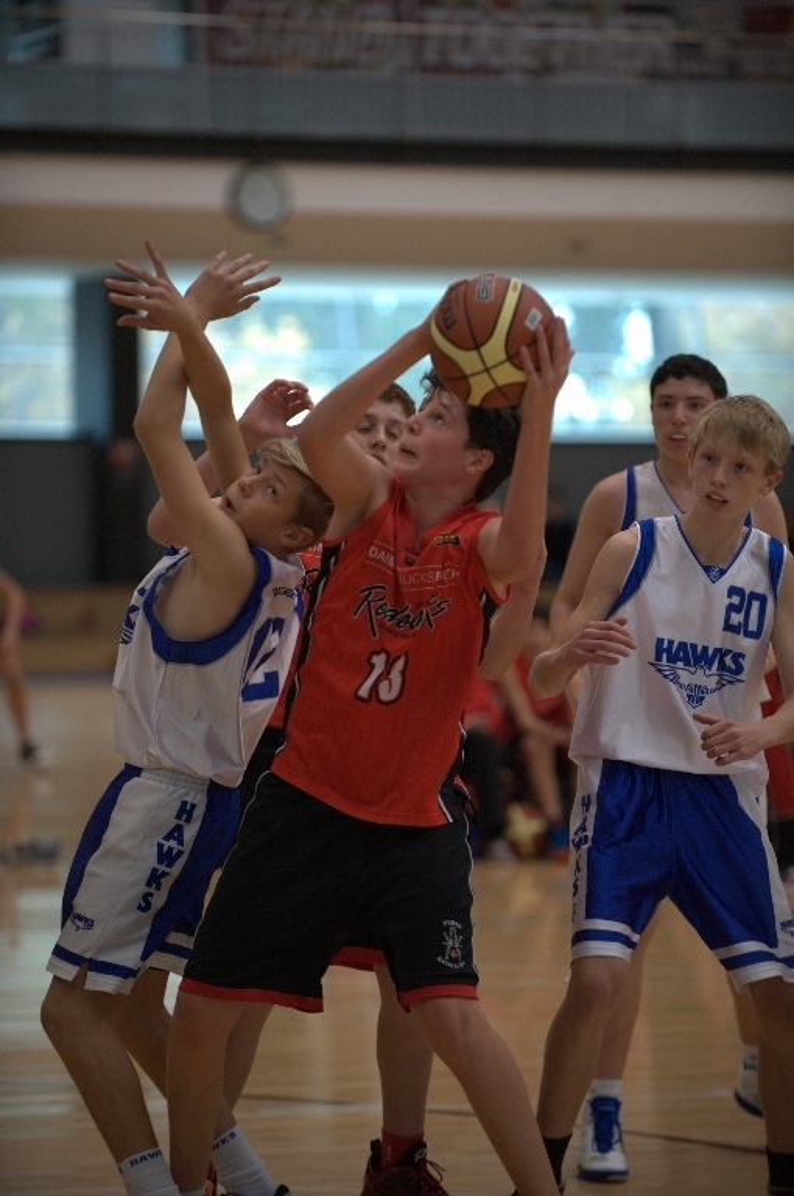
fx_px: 4976
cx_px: 397
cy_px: 598
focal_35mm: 150
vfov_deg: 13.7
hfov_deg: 9.1
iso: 3200
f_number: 2.8
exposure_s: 1/1000
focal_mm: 150
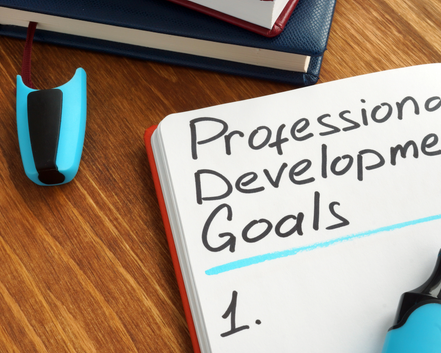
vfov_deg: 29.7
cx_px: 249
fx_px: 666
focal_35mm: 51
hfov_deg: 36.6
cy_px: 177
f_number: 20
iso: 200
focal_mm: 30
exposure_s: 1/2
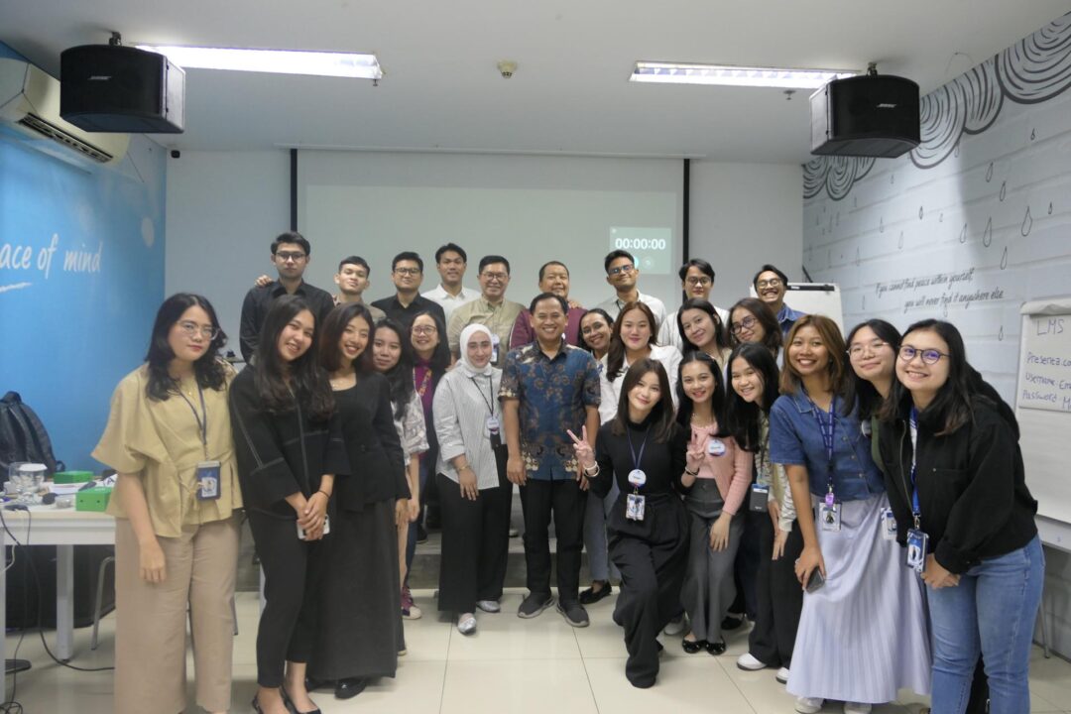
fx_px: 714
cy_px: 357
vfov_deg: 53.1
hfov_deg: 73.7
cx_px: 536
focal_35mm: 24
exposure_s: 1/60
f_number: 1.4
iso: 320
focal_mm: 8.8
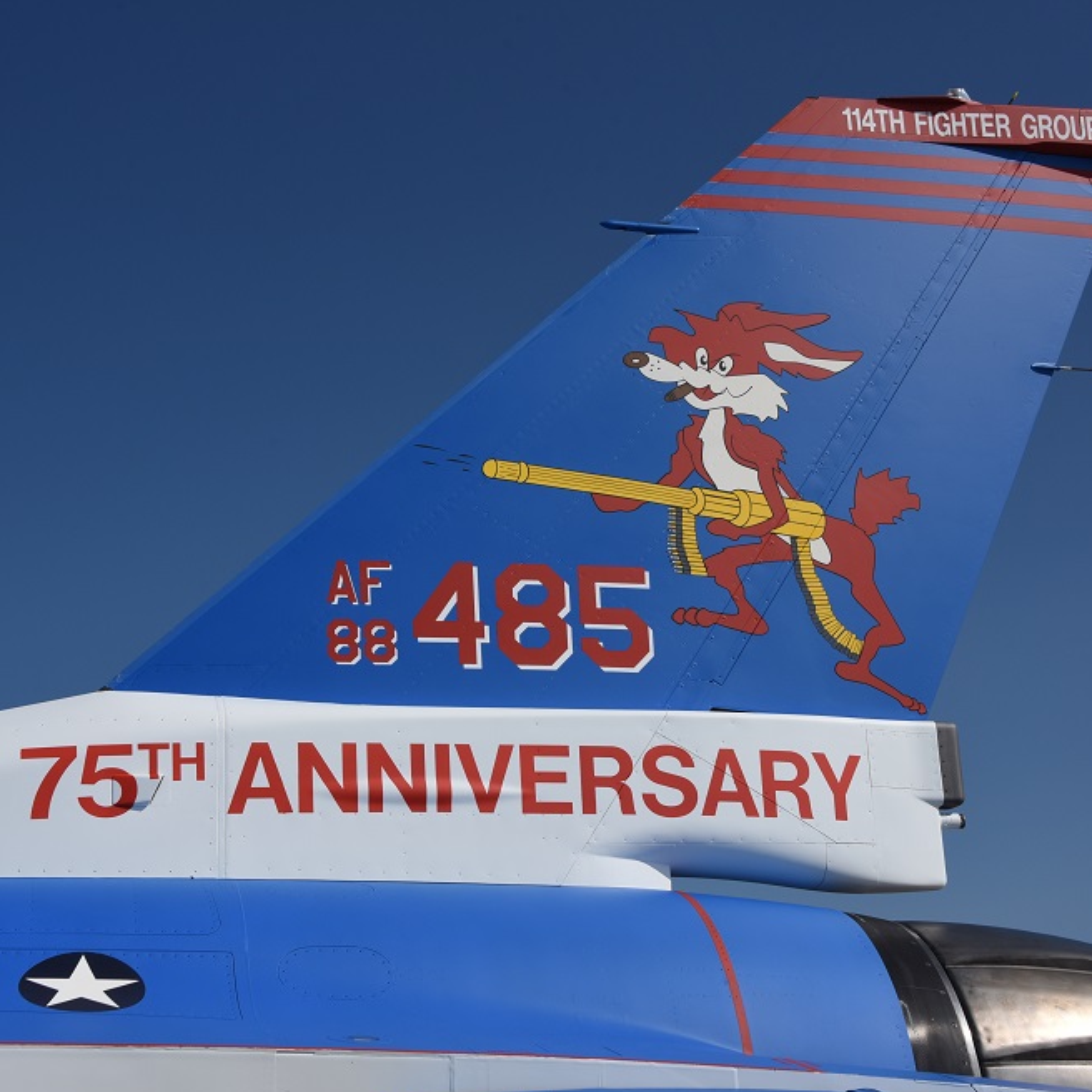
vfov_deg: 30.0
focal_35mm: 57
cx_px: 509
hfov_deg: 30.0
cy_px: 550
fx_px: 2034
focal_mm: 44
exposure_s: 1/1000
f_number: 13
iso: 320
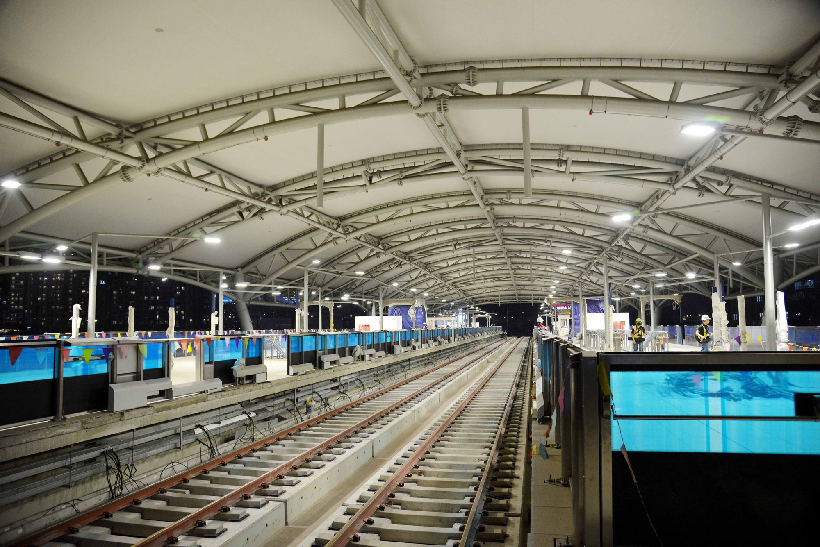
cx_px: 410
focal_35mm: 24
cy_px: 274
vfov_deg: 53.2
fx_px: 547
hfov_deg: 73.7
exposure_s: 1/160
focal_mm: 24
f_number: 4
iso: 1600
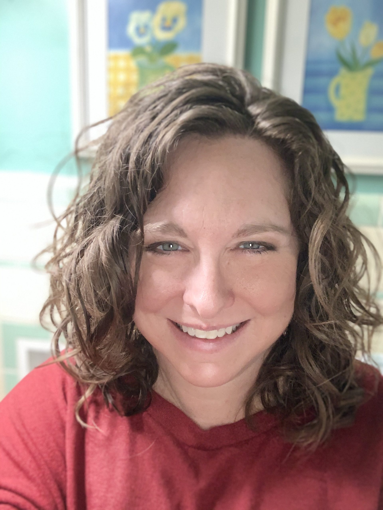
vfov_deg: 56.8
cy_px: 255
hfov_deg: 44.2
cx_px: 192
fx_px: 472
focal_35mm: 32
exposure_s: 1/40
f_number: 2.2
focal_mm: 2.87
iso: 200
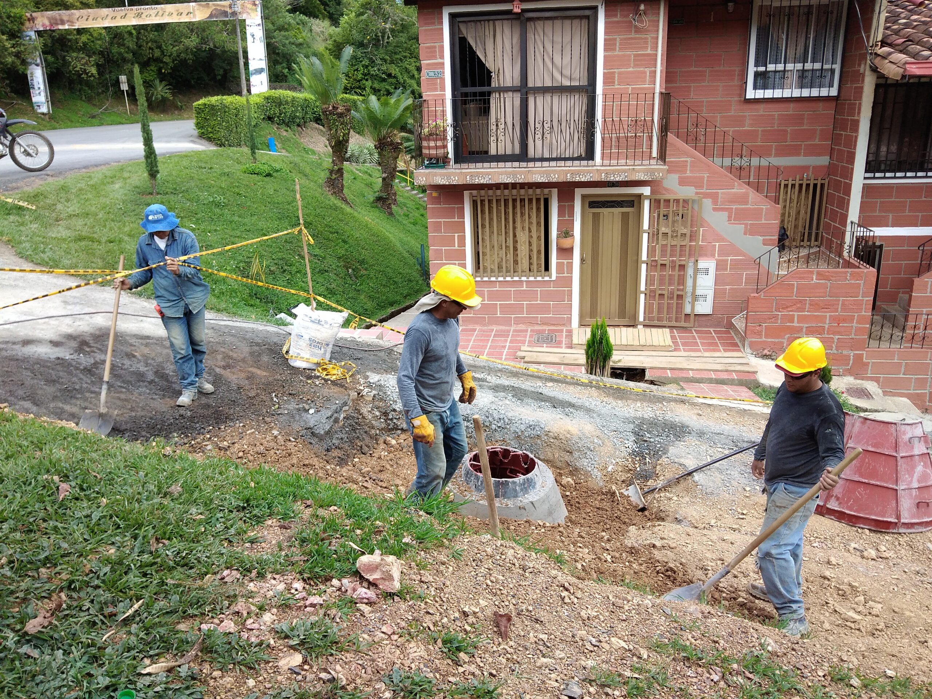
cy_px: 350
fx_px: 700
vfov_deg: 53.1
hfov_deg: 67.3
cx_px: 466
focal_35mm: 26
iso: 100
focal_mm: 3.6
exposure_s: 1/214
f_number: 1.8
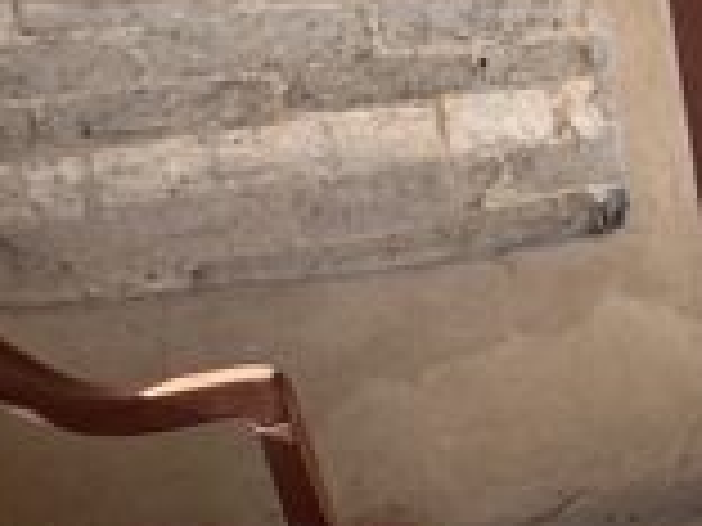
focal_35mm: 108
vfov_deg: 13.7
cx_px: 1746
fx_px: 2190
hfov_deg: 13.1
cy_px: 243
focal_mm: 2.22
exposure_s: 1/99
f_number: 2.2
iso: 50
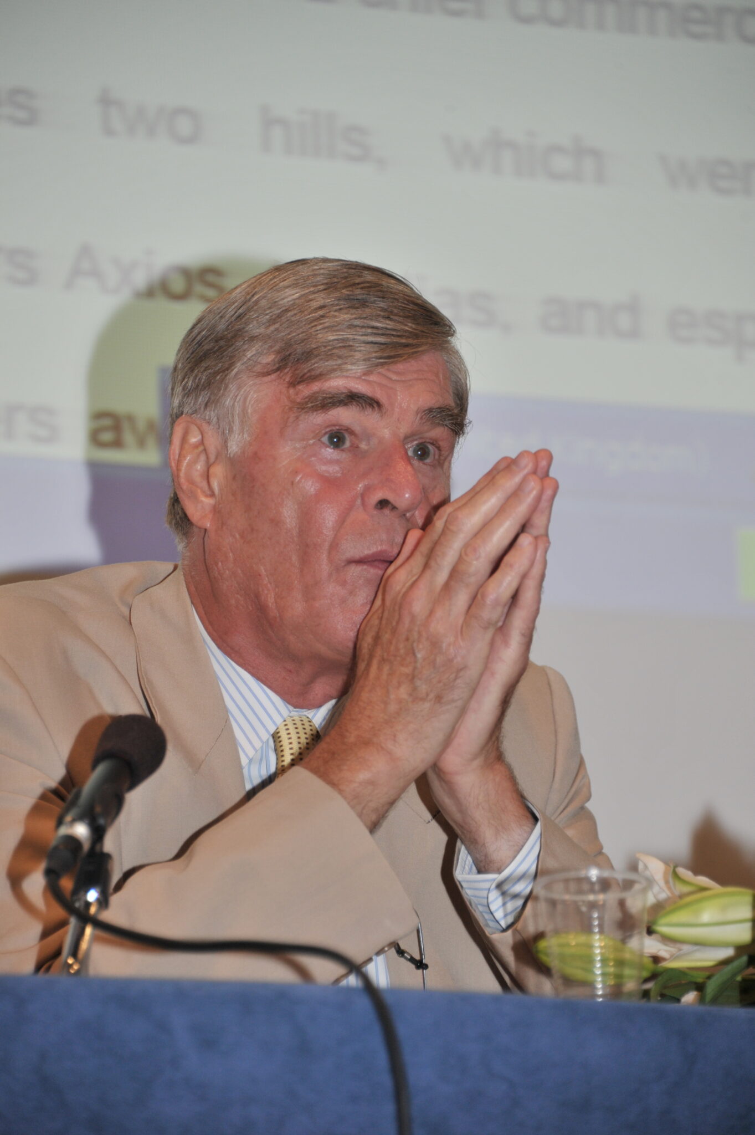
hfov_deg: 6.9
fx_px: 6299
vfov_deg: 10.3
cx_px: 378
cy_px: 568
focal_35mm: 200
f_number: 5.6
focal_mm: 200
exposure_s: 1/80
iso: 800
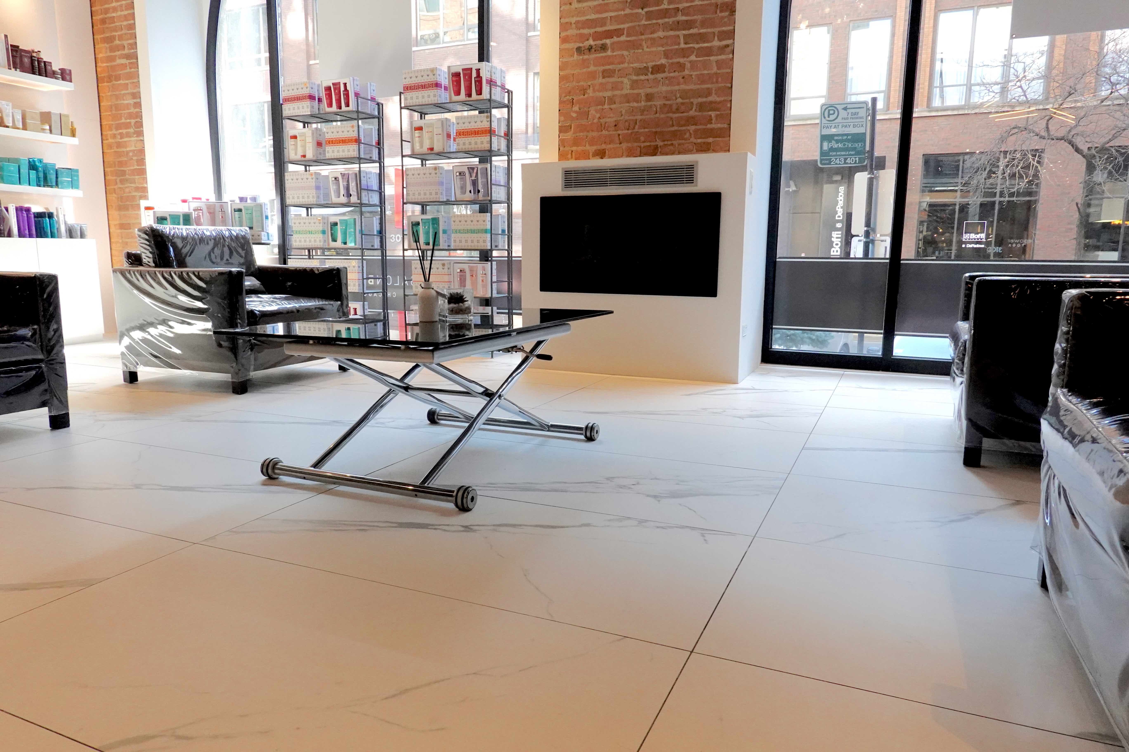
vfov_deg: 53.1
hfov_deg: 73.7
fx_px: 753
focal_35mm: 24
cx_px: 564
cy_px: 376
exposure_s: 1/250
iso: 1600
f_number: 5.6
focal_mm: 9
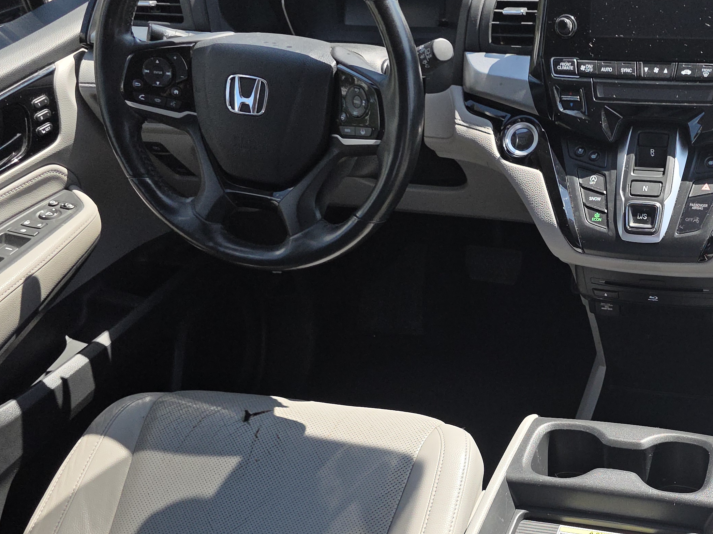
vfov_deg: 32.5
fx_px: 906
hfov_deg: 40.4
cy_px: 371
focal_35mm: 44
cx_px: 613
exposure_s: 1/1785
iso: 80
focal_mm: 6.3
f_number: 1.7
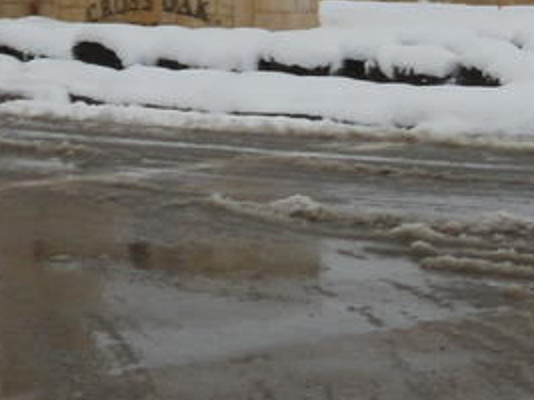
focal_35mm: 132
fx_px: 2035
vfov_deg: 11.0
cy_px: -84
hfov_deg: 14.7
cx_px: 5
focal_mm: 6.4
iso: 80
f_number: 8.5
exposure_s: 1/250
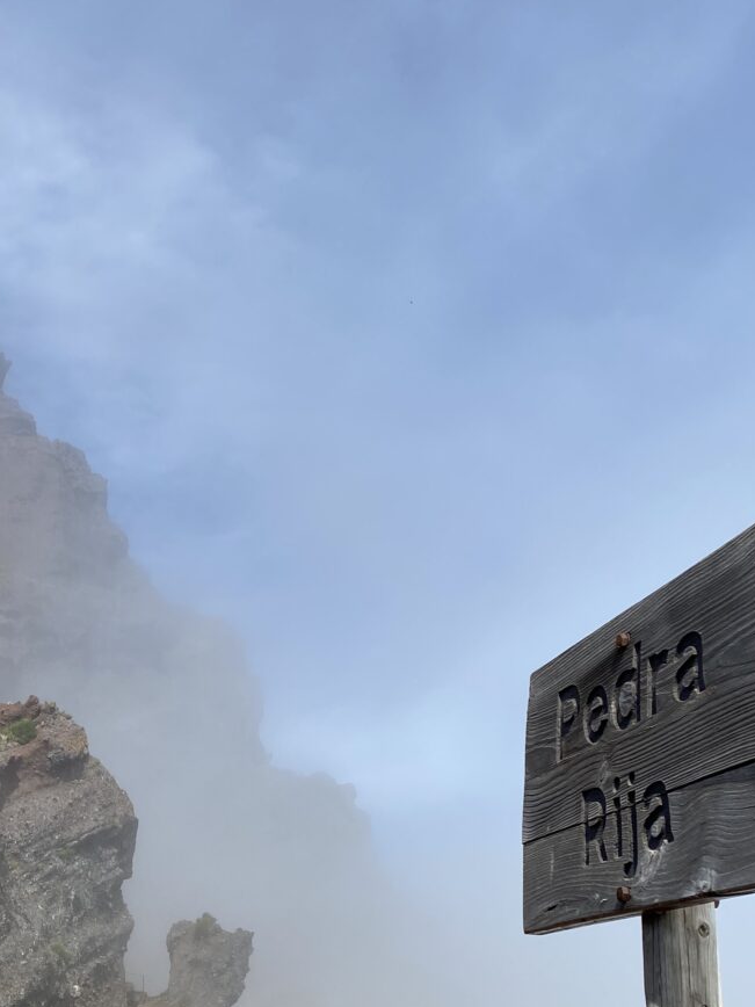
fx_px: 1338
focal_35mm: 46
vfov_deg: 39.4
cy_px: 825
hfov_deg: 30.8
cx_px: 167
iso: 32
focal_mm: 4.25
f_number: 1.8
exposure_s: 1/3846
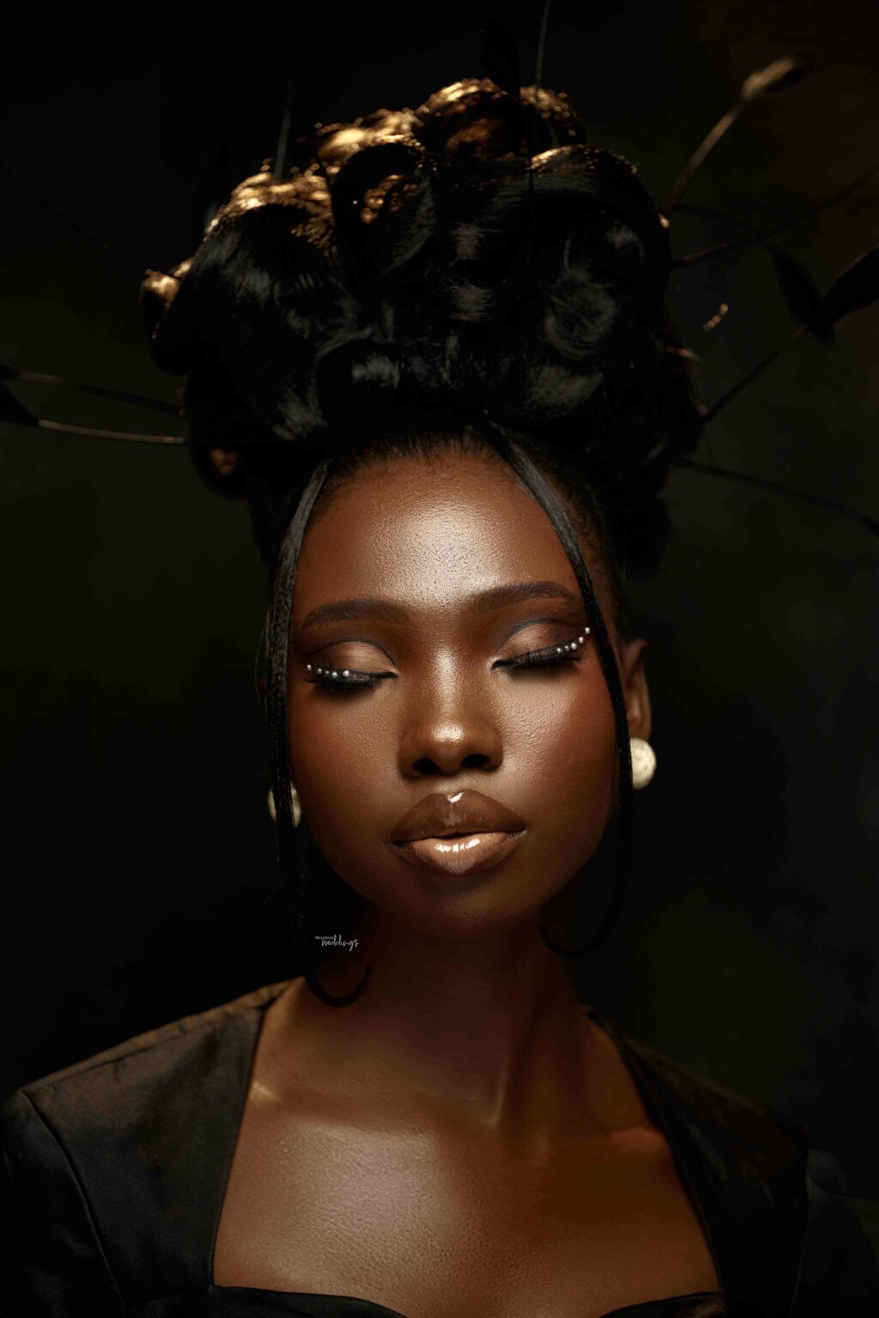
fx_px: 3845
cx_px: 440
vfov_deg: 19.5
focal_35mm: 105
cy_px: 659
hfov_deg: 13.0
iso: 250
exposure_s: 1/200
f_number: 2.8
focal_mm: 105
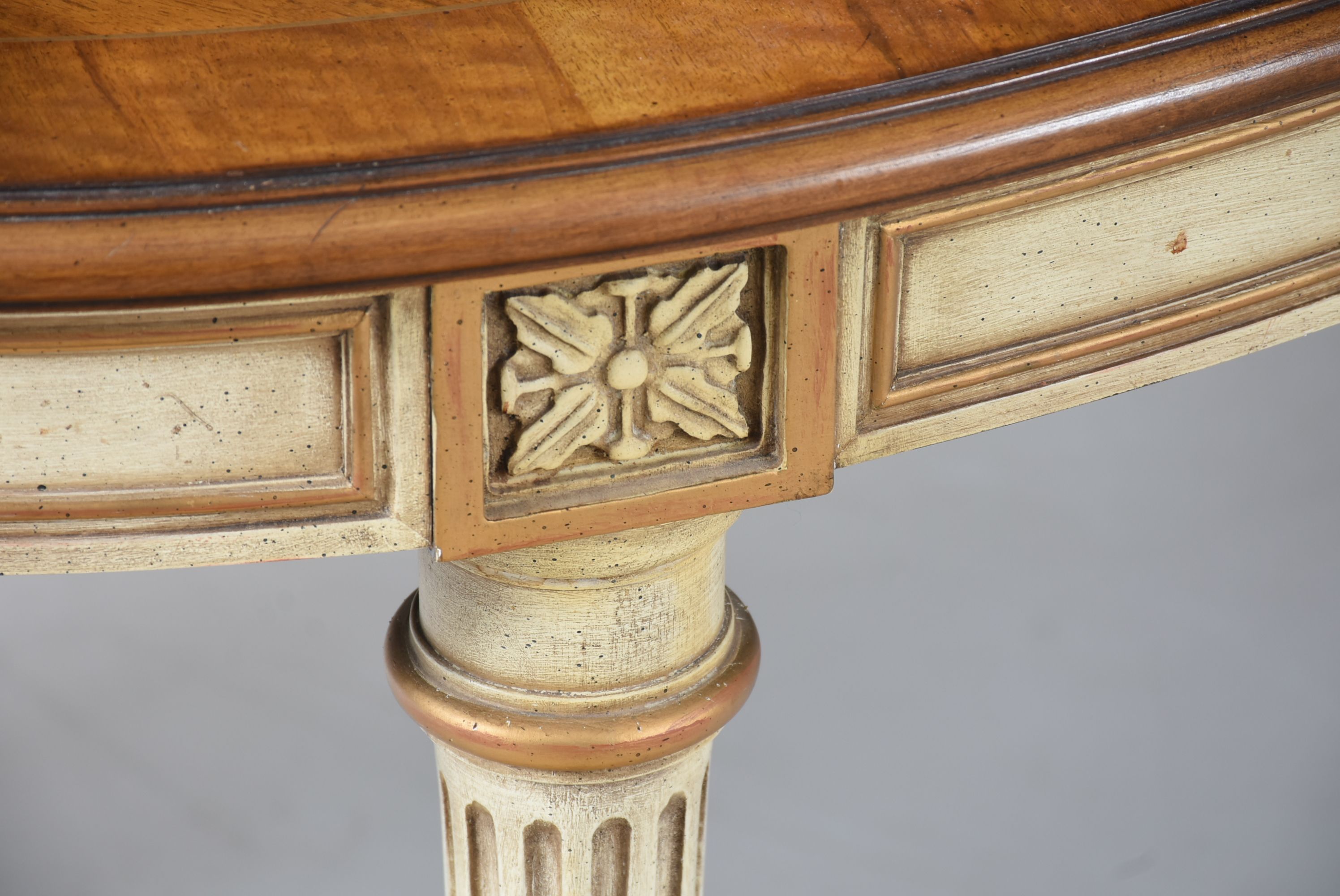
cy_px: 448
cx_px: 670
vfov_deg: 6.6
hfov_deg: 9.8
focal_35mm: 210
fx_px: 7822
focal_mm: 140
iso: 200
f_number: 9
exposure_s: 1/80
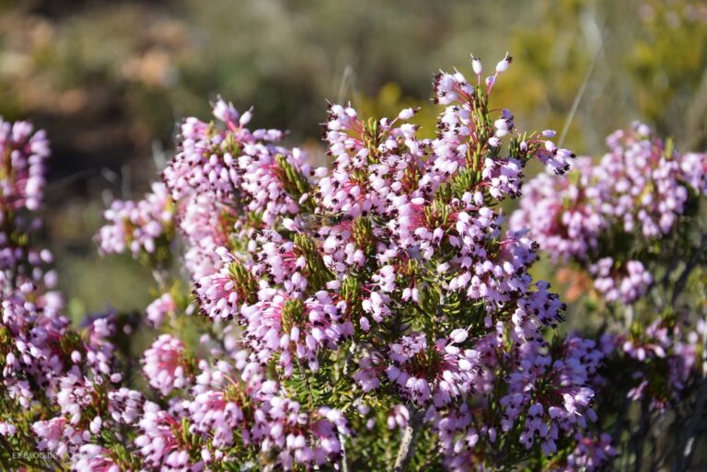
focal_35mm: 99
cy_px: 236
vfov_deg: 13.8
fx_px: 1945
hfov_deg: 20.6
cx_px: 354
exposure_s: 1/640
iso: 200
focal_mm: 66
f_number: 6.3
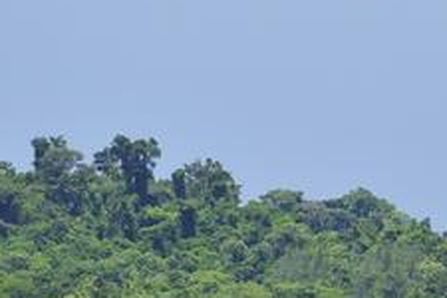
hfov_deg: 2.8
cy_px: 297
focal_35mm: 725
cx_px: 280
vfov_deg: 1.9
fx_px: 9001
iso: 400
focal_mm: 170
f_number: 5.6
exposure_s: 1/640
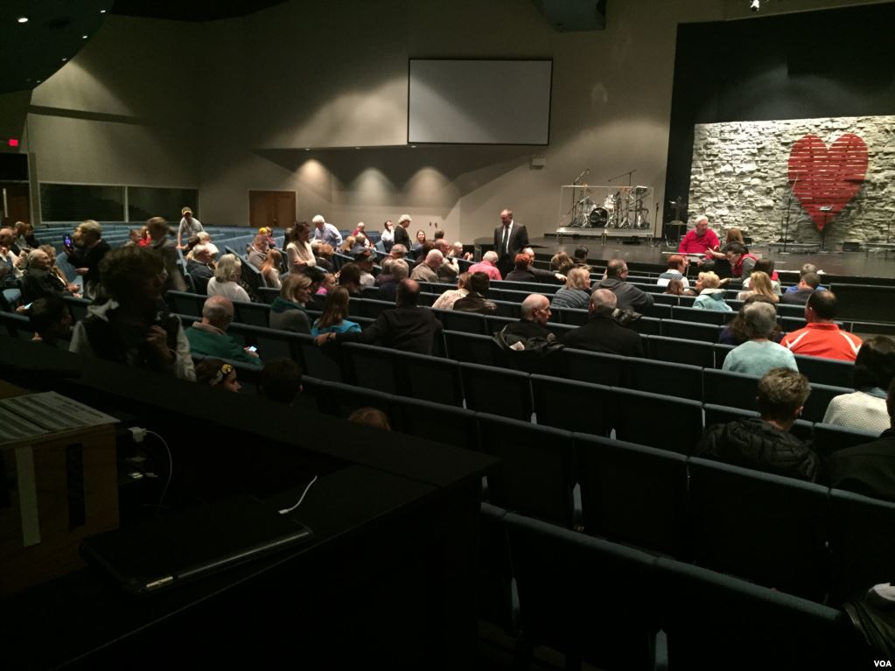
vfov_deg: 48.2
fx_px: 750
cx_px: 448
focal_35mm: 29
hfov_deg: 61.7
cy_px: 336
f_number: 2.2
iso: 250
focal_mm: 4.15
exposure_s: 1/24
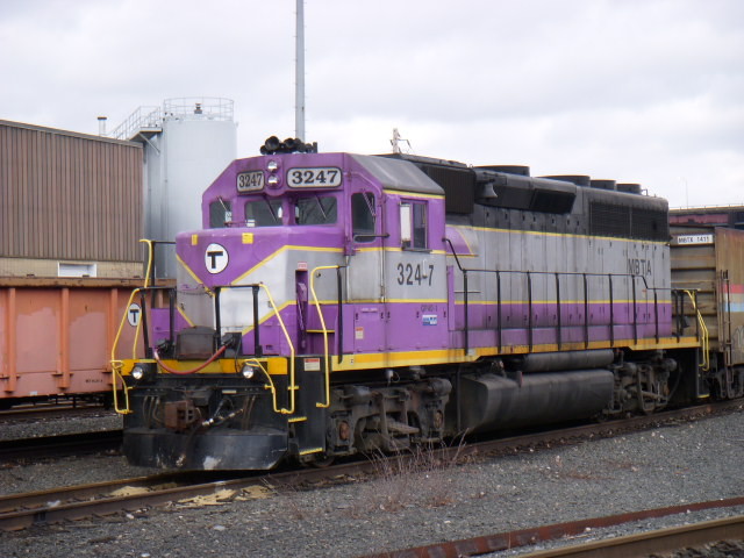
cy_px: 279
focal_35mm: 85
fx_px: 1827
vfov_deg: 17.4
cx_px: 372
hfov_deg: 23.0
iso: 100
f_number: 4
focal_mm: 14.1
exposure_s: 1/125
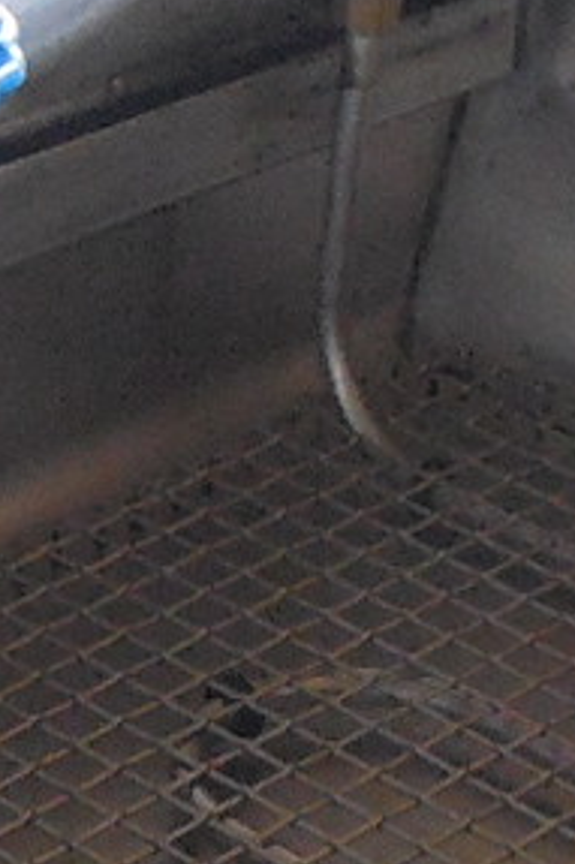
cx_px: 286
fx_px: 3478
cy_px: 1228
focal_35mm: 145
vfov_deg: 13.5
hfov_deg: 9.5
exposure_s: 1/8
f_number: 3.3
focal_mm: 4.5
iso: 800
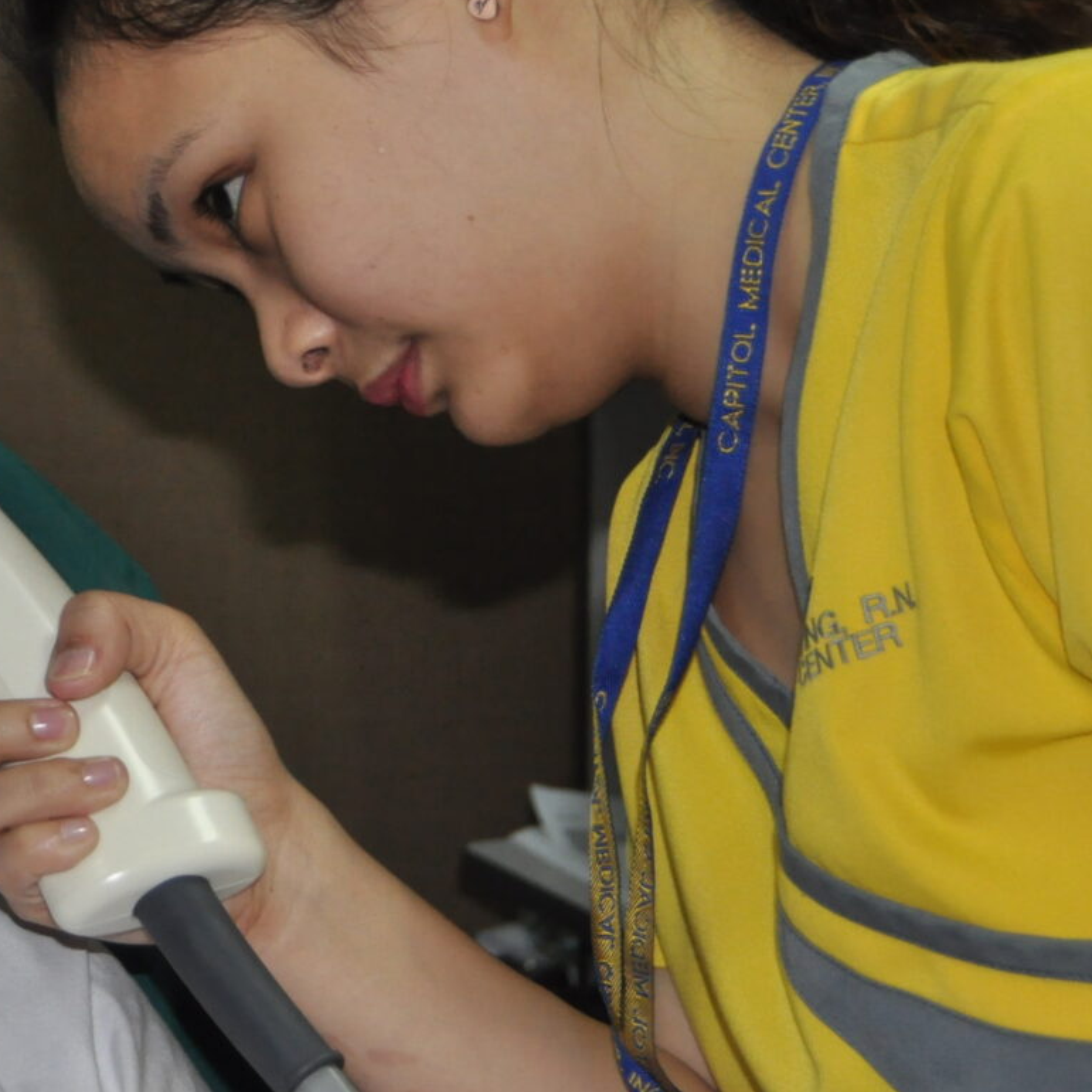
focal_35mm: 115
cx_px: -292
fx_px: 4104
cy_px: 618
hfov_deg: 14.6
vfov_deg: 15.2
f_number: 4.5
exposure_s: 1/60
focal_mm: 34
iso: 800
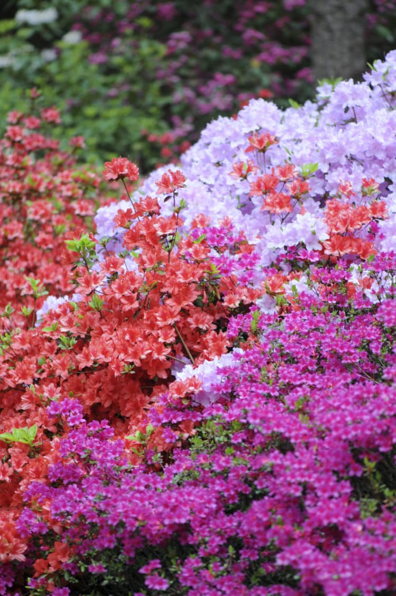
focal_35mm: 158
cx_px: 198
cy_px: 298
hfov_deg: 8.7
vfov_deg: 13.1
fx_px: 2603
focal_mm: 105
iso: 200
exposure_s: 1/320
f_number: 2.8
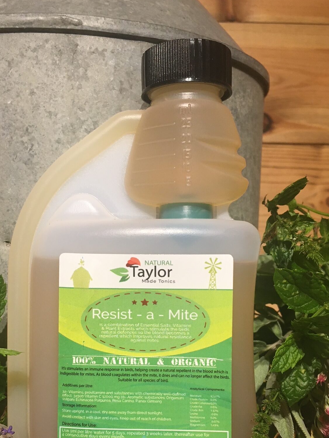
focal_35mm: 39
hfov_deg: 36.7
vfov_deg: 47.4
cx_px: 137
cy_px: 273
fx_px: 494
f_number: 2.2
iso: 125
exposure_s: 1/33
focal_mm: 4.15
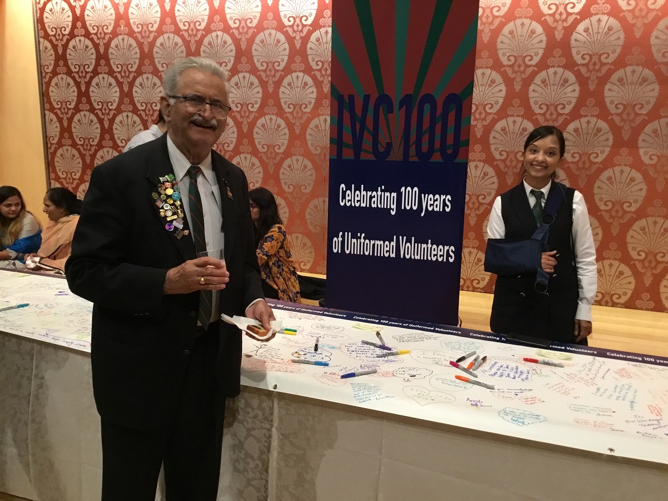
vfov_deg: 45.4
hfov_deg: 58.4
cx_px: 334
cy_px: 250
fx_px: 598
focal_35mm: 31
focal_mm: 3.3
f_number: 2.4
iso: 160
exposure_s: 1/30
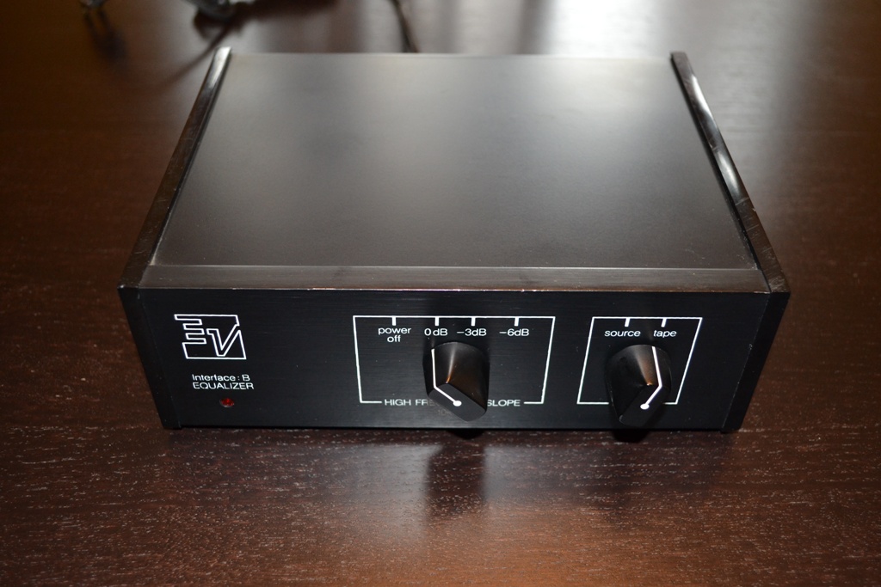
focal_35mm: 36
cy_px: 294
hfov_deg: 53.1
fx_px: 881
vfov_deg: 36.9
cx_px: 440
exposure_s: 1/60
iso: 1000
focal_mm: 24
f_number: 4
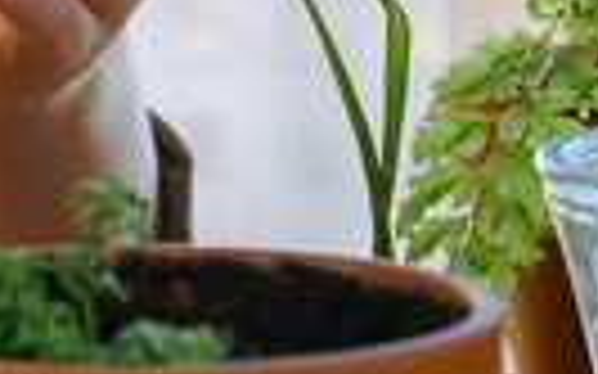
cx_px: -202
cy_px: -291
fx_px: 3747
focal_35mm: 230
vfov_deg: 5.6
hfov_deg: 9.0
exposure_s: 1/160
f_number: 3.6
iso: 160
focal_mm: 34.3
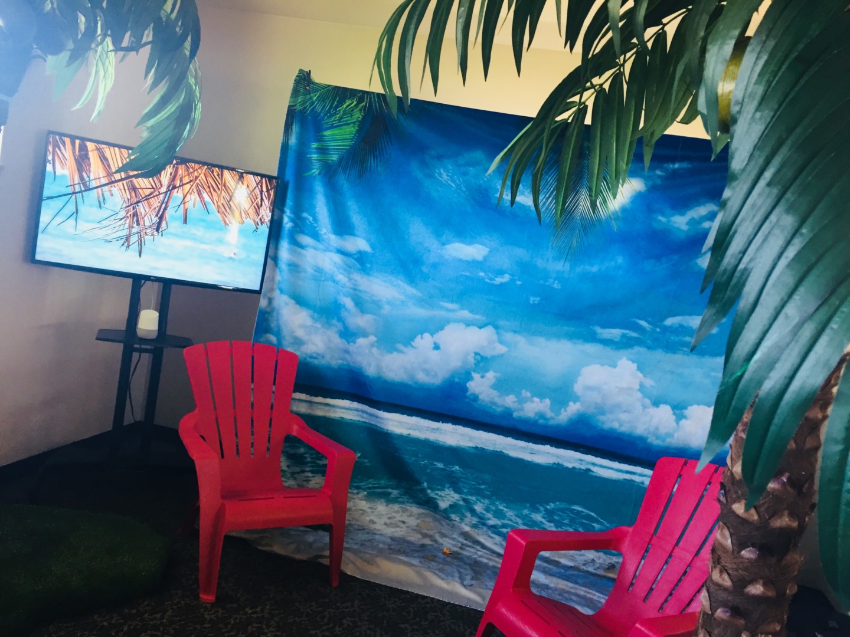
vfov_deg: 48.2
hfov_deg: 61.7
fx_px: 712
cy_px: 318
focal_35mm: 29
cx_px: 425
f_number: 2.2
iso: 80
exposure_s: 1/30
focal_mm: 4.15
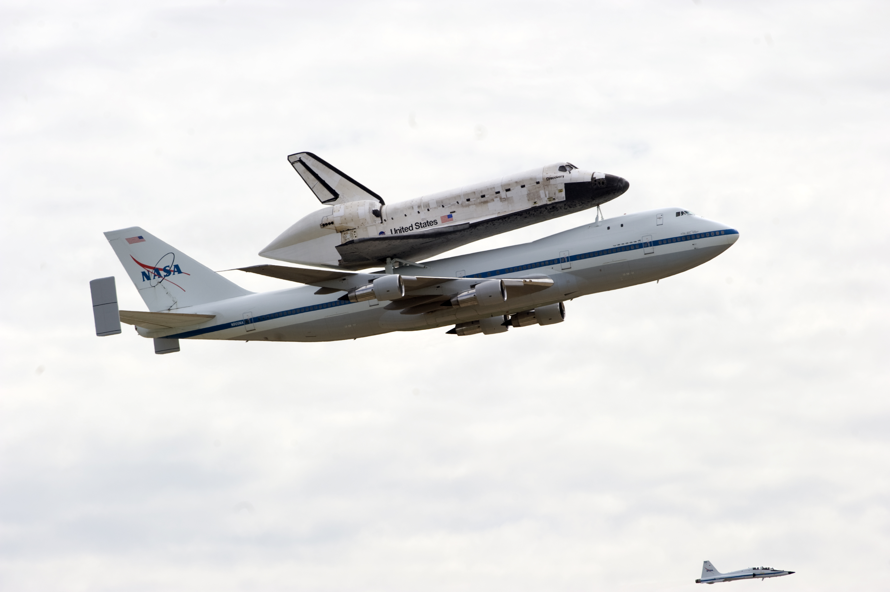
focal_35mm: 600
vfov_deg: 2.3
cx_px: 445
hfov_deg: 3.4
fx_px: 14824
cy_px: 296
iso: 200
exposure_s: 1/800
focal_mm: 600
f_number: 9
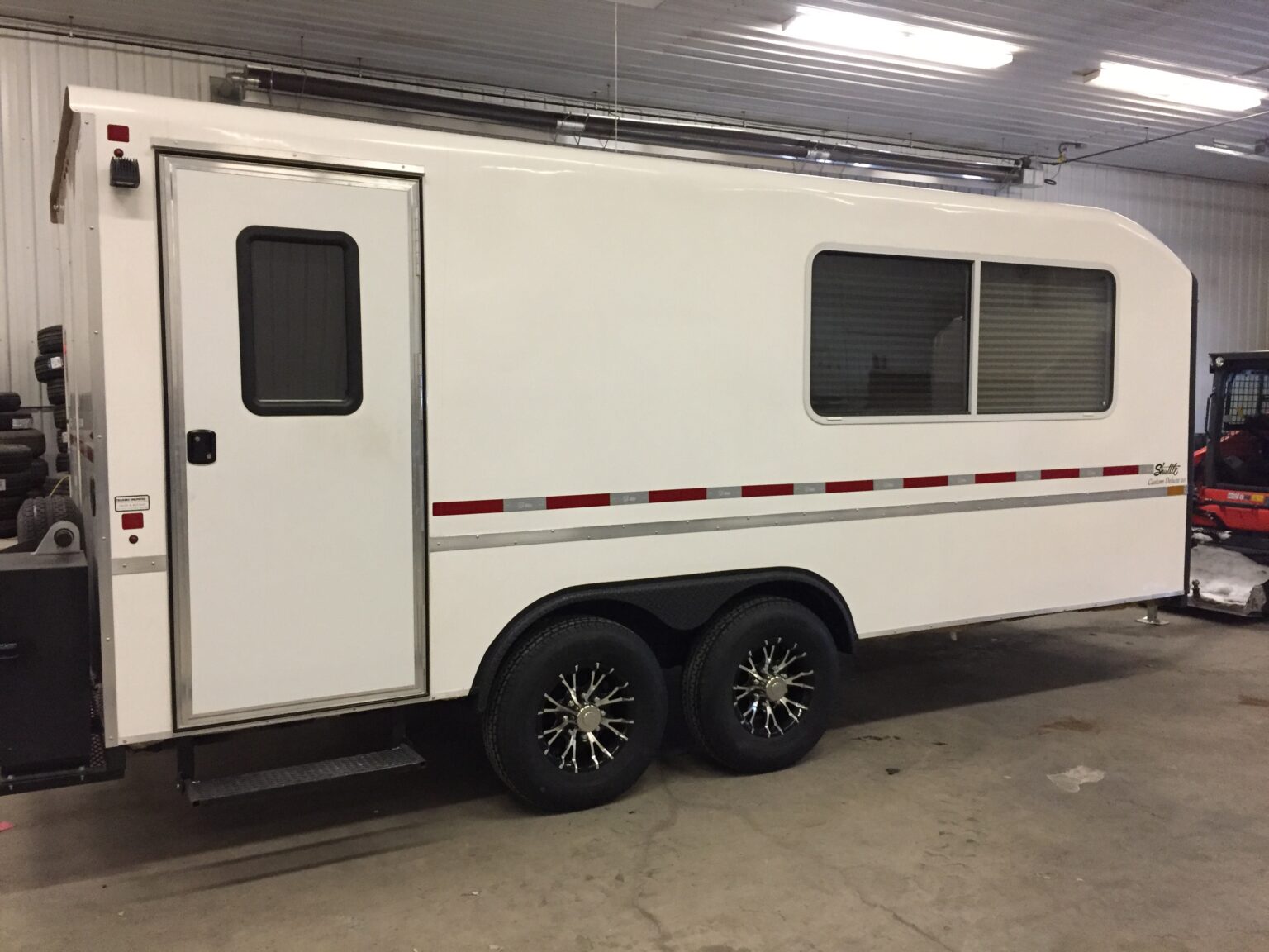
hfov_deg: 61.7
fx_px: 1063
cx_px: 634
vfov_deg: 48.2
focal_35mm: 29
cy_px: 476
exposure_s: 1/30
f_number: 2.2
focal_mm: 4.15
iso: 250
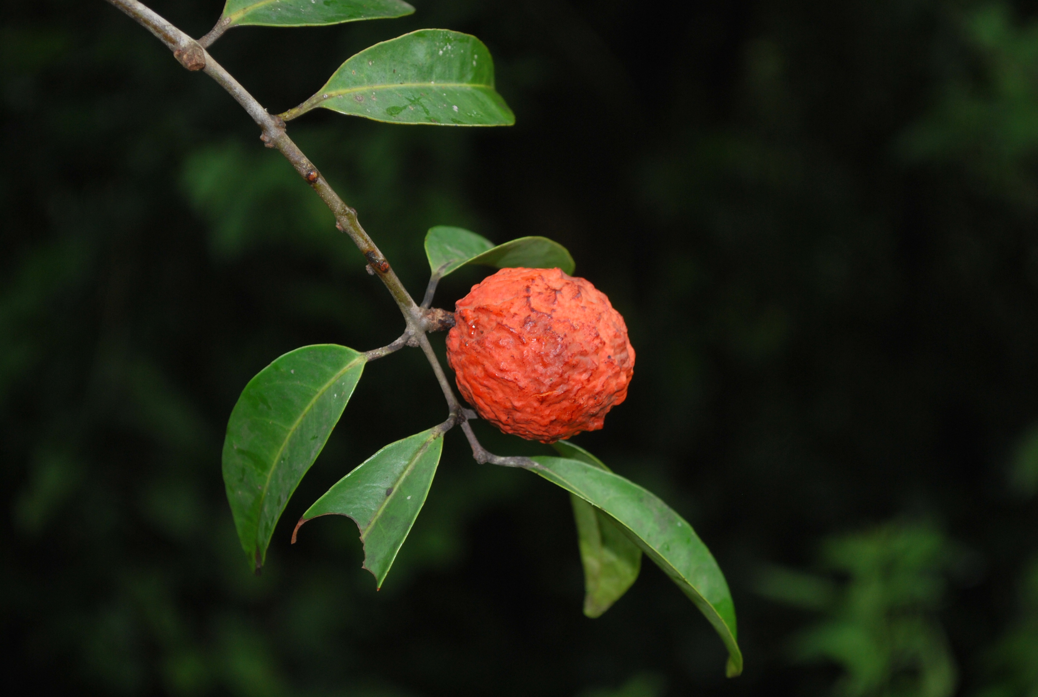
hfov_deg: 24.6
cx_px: 519
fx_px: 2384
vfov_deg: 16.6
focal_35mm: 82
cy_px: 348
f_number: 5.6
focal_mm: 55
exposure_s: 1/60
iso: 200
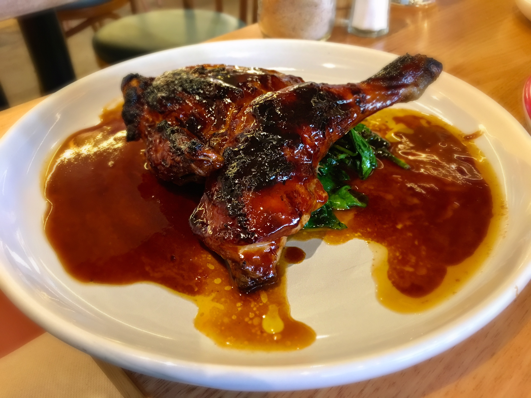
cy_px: 199
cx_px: 266
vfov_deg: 48.2
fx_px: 445
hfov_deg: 61.7
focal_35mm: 29
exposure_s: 1/17
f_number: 2.2
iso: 200
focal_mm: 4.15
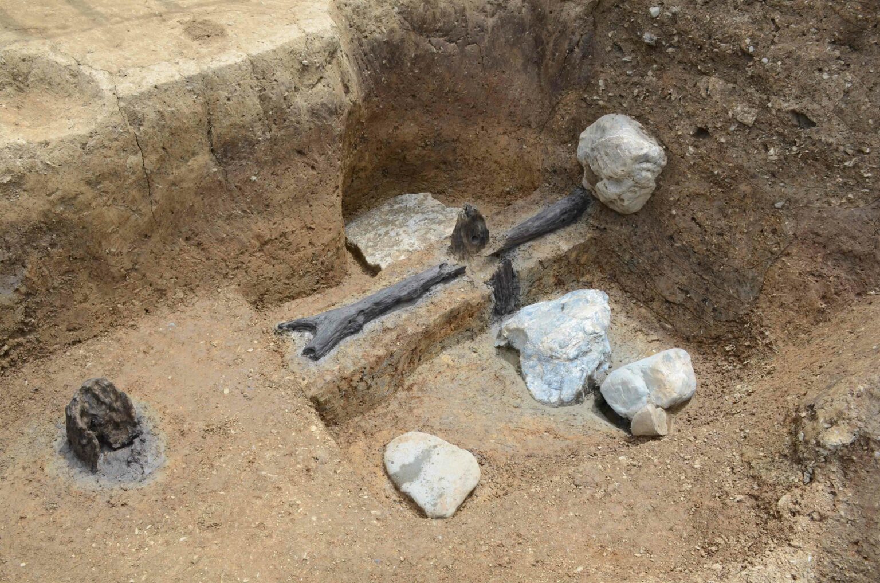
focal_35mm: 34
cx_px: 440
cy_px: 292
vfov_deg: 38.2
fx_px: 841
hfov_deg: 55.2
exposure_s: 1/200
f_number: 7.1
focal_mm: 23
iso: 100
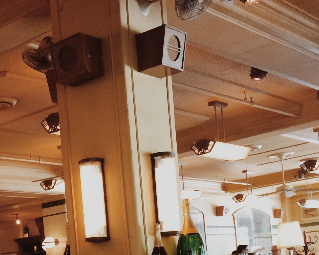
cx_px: -5
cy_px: 281
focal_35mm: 70
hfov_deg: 25.7
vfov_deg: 20.8
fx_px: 661
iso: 200
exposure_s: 1/30
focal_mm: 4.15
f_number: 2.2
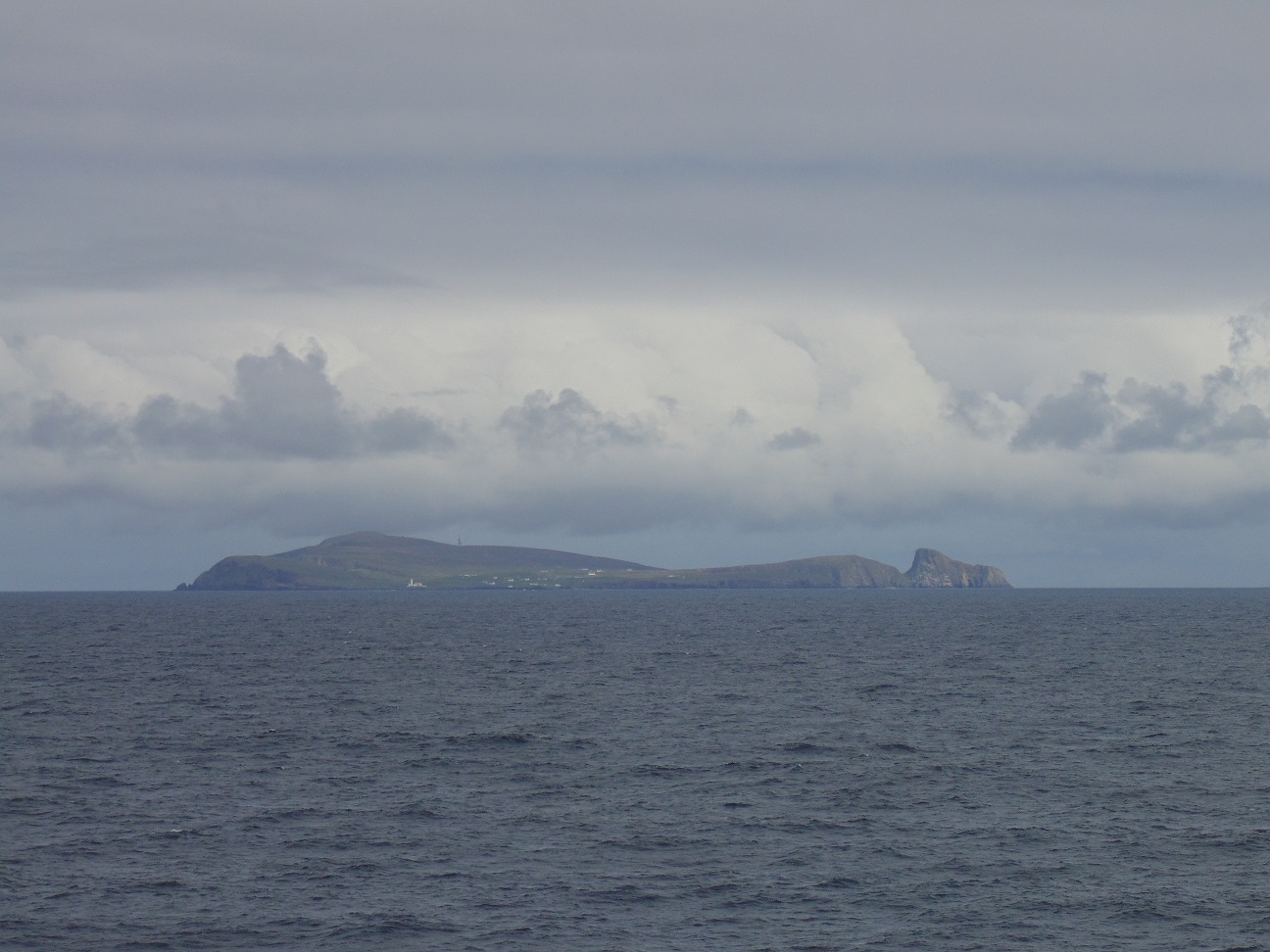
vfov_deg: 12.5
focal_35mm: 119
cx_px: 635
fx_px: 4366
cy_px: 476
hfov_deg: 16.6
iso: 80
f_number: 15.1
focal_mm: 21.3
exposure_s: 1/125
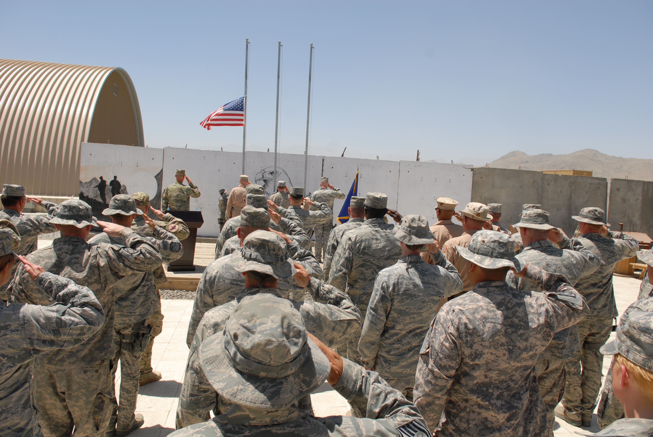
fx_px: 463
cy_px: 218
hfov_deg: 70.4
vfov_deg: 50.5
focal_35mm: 26
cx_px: 326
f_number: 7.1
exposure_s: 1/500
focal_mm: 17
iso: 200
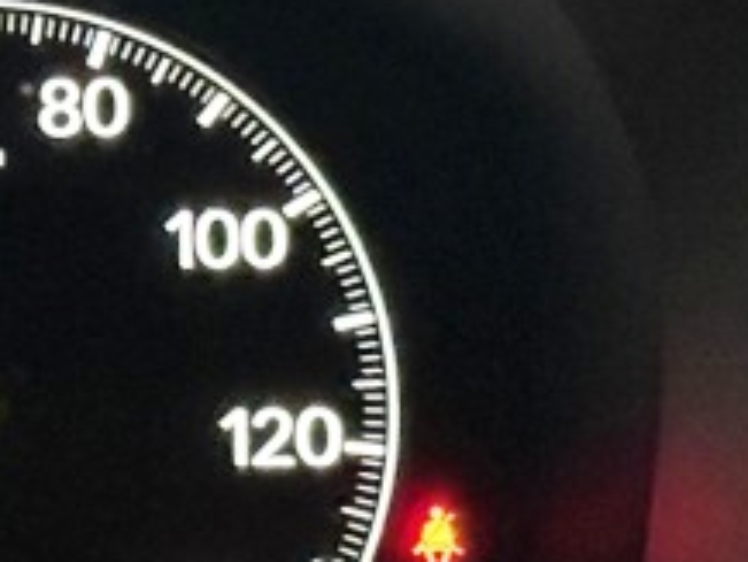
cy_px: 365
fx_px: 4886
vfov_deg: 6.6
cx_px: -696
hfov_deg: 8.4
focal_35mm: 226
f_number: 1.78
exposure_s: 1/24
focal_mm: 6.86
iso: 640
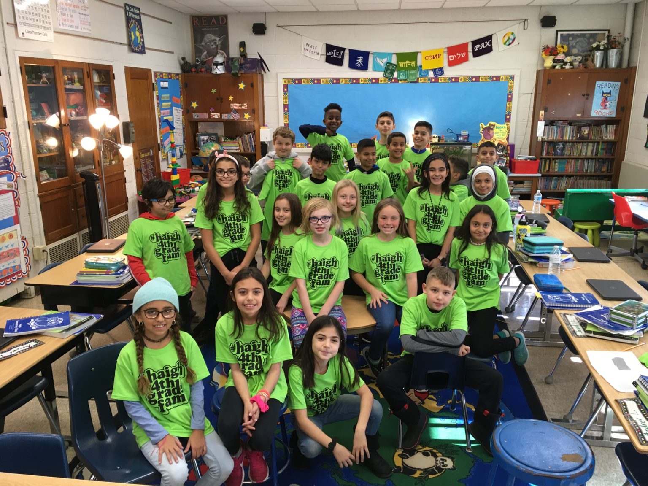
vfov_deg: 48.2
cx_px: 324
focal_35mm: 29
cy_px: 243
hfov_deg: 61.7
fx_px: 543
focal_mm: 4.15
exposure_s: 1/30
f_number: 2.2
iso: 80
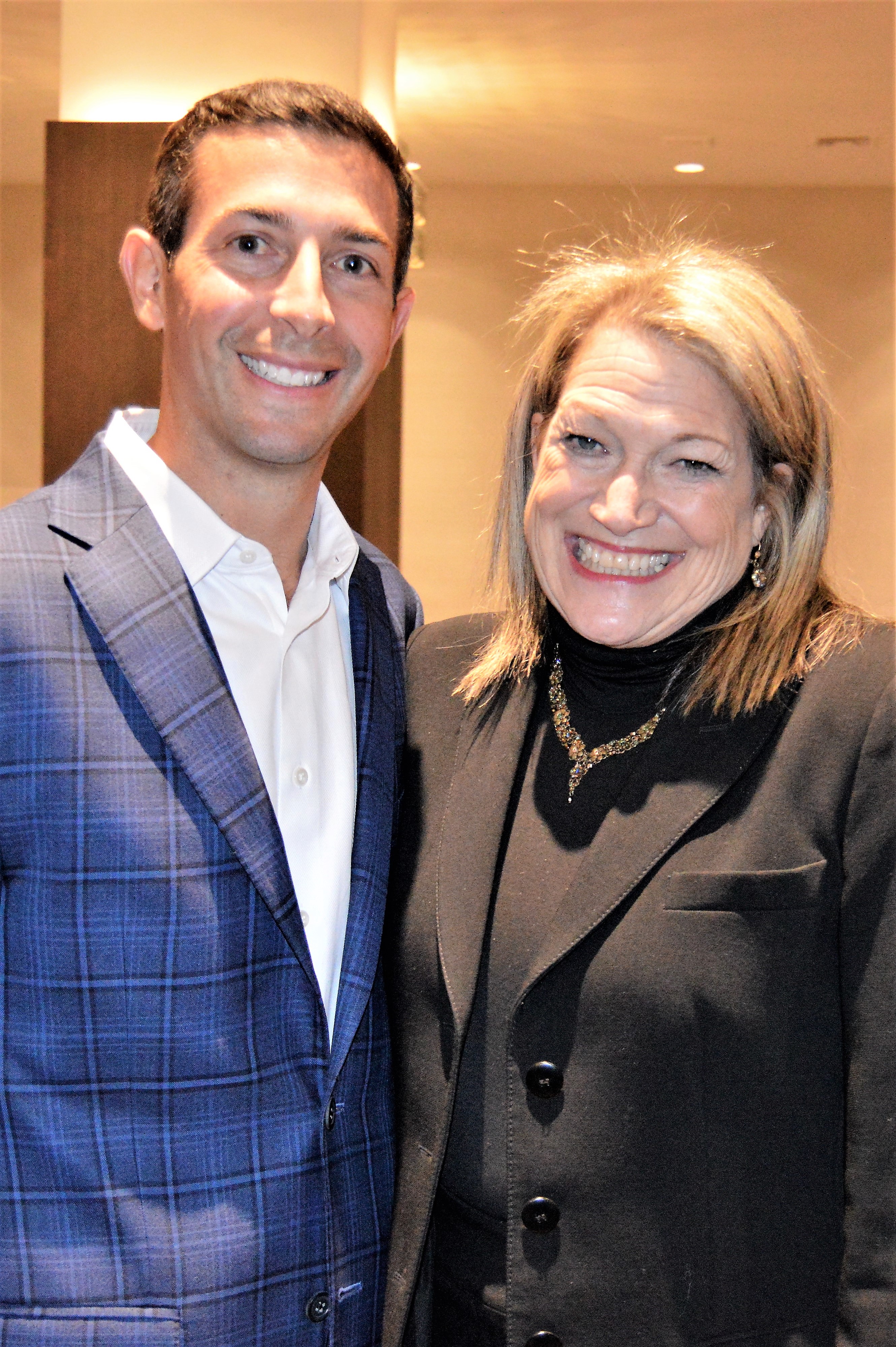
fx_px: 1458
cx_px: 448
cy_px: 674
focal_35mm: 39
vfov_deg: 49.6
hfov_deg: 34.2
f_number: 4
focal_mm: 26
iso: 3200
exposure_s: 1/60
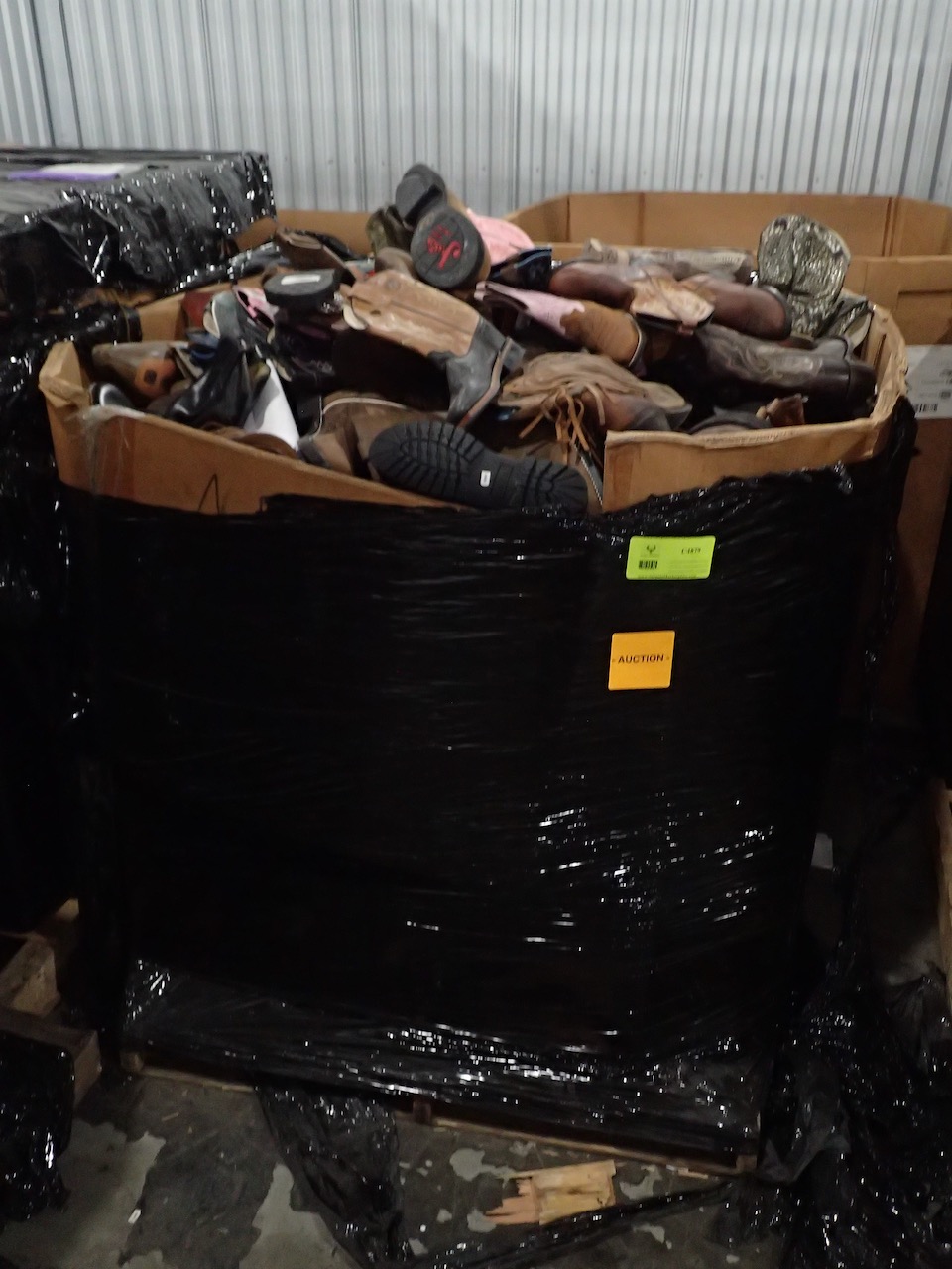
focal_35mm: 30
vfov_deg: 60.0
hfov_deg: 46.8
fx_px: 1100
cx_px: 476
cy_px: 634
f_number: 2.3
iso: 800
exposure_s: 1/20
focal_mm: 5.5
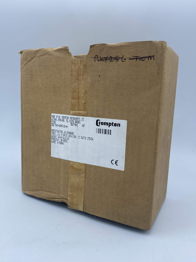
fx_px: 196
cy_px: 131
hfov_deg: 53.1
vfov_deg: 67.3
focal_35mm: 26
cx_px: 98
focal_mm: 4.25
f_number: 1.8
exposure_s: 1/1034
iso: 32
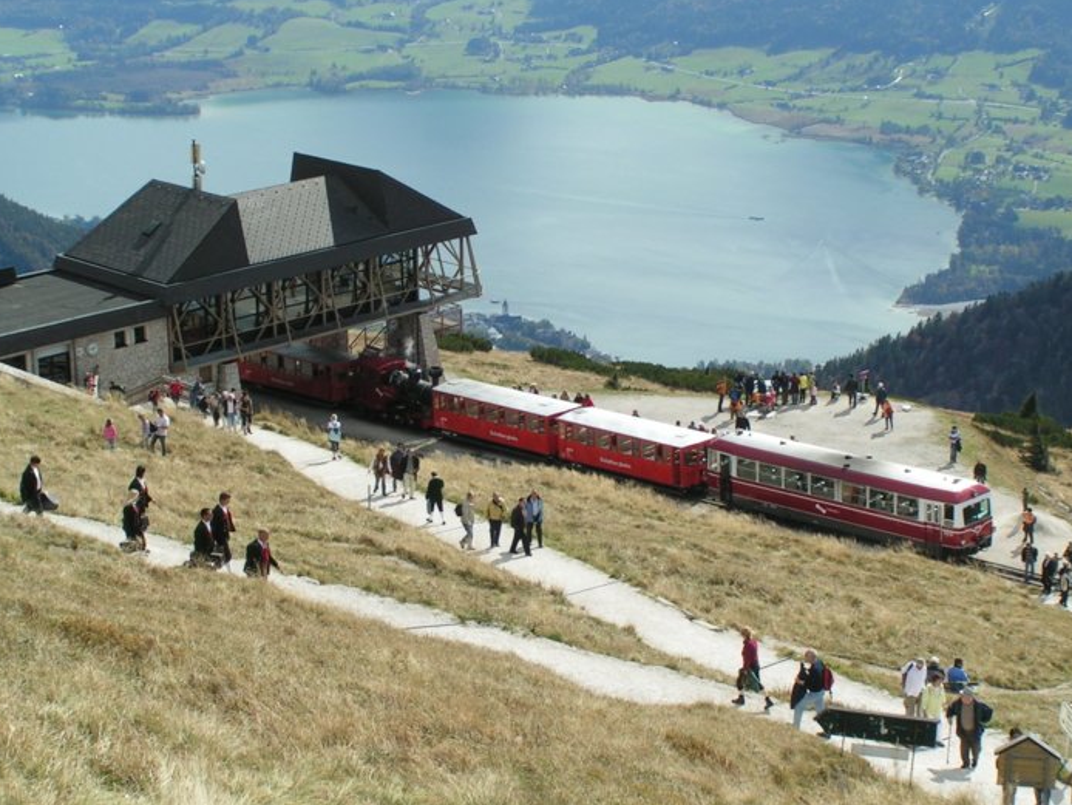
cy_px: 363
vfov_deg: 17.6
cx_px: 576
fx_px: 2602
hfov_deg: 23.3
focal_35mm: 84
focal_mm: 11
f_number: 6.3
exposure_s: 1/250
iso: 50
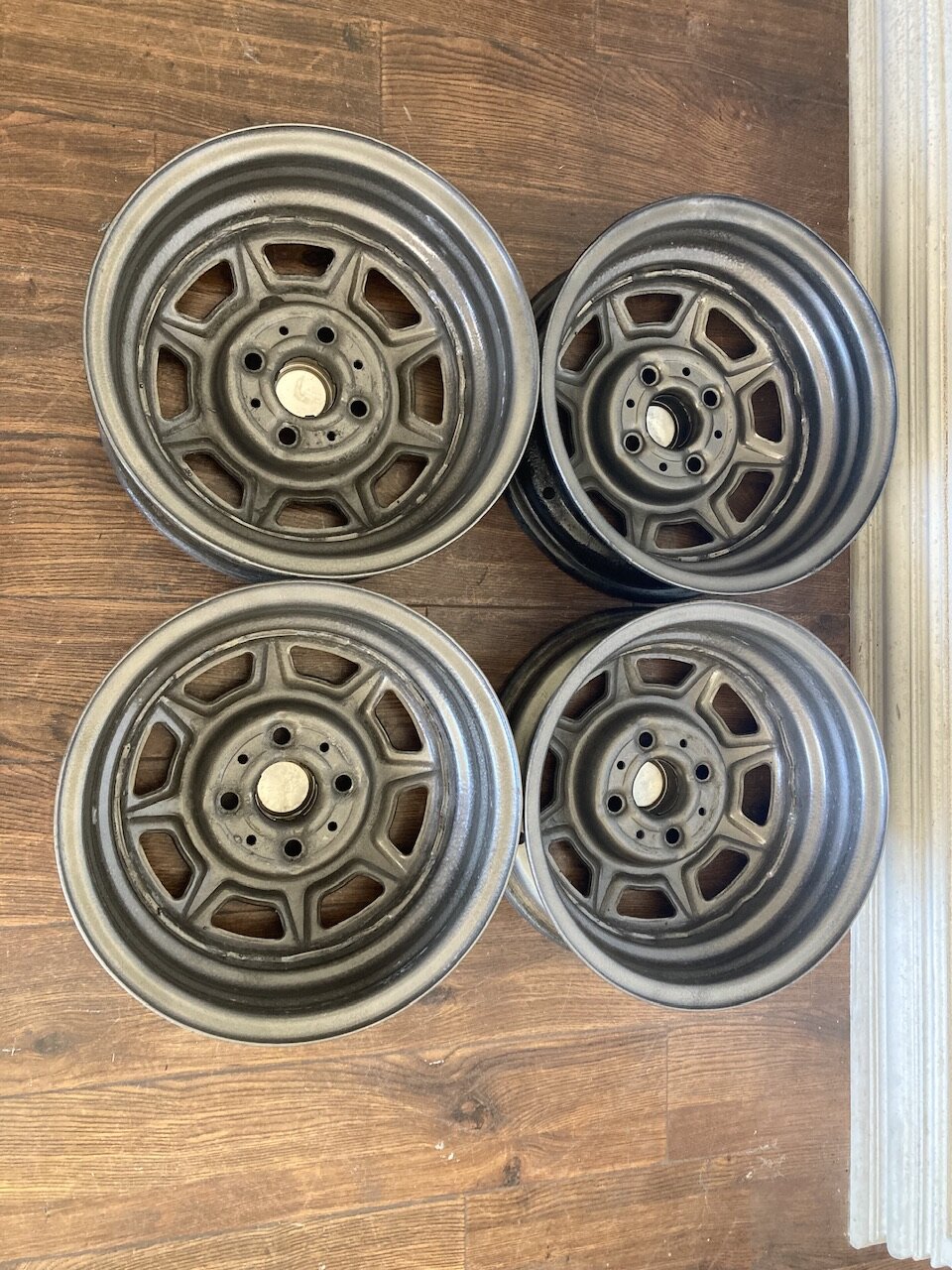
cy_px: 635
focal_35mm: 28
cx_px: 476
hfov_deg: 49.7
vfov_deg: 63.4
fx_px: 1027
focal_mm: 3.99
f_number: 1.8
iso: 250
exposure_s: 1/60
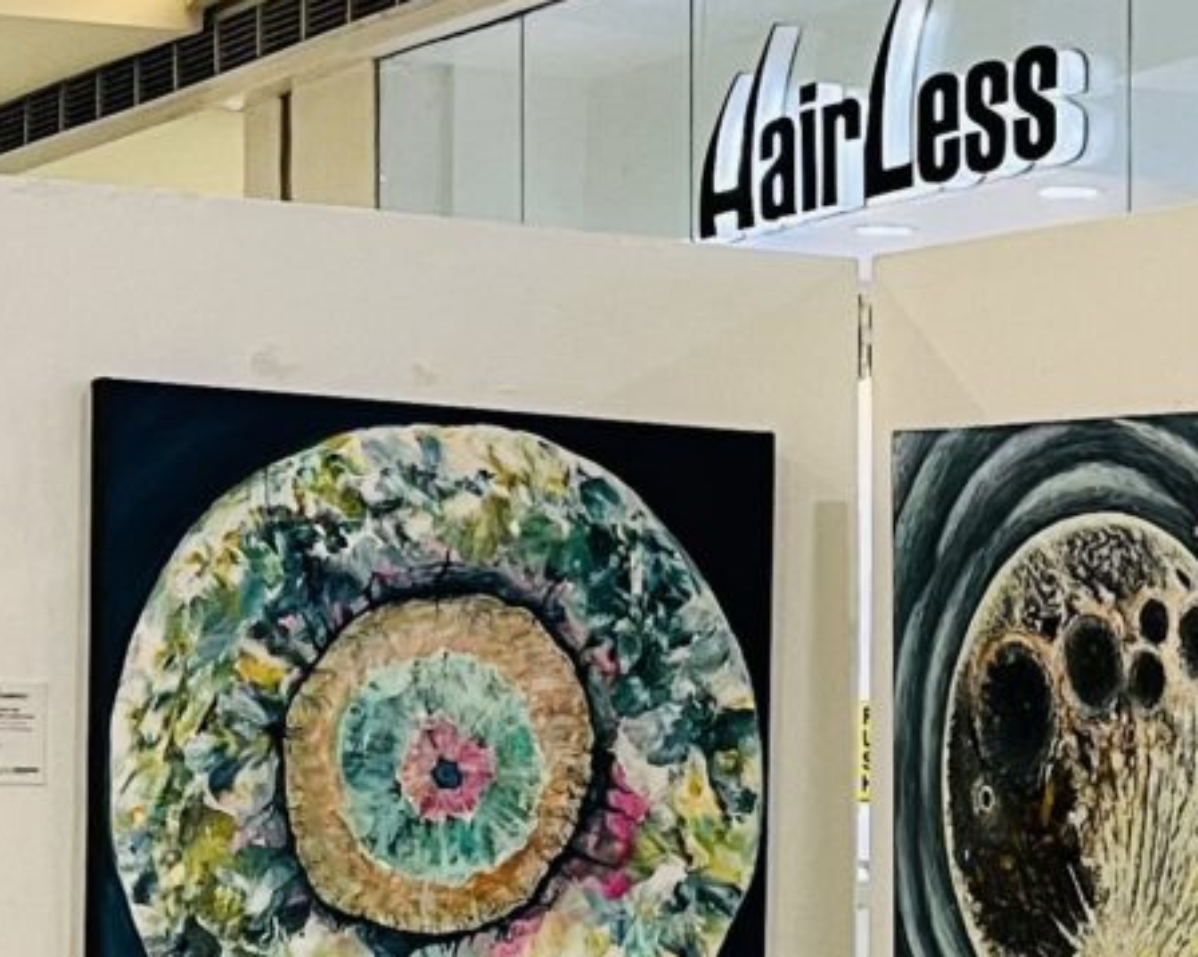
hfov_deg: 16.3
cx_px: 1182
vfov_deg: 13.2
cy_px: 762
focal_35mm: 116
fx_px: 4111
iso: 160
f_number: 1.6
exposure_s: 1/60
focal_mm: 5.1
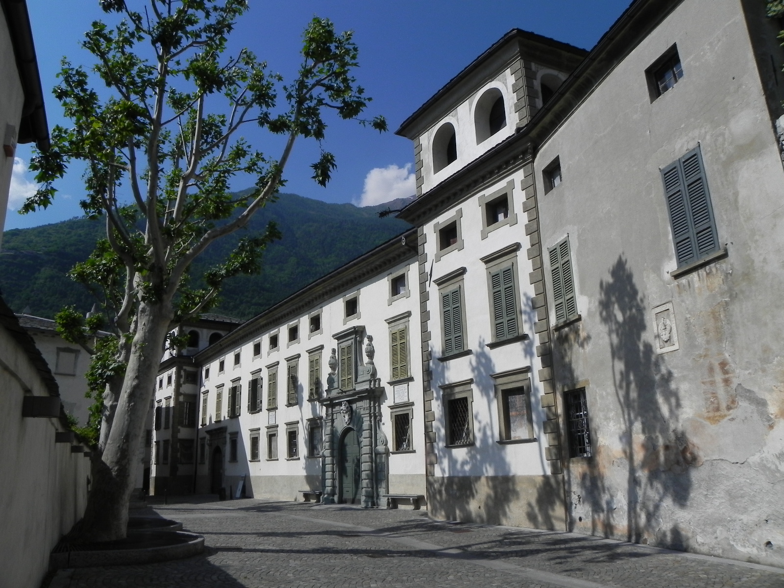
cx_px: 392
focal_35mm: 26
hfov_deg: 67.3
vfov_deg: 53.1
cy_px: 294
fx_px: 589
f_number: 8
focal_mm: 4.6
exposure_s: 1/810
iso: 160
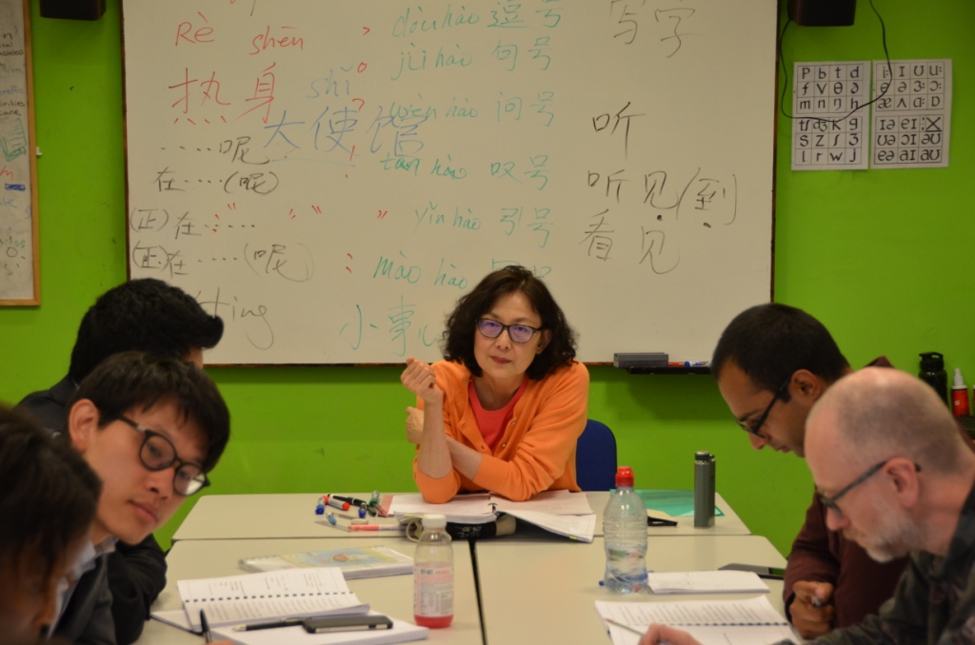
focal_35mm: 82
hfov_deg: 24.7
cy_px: 322
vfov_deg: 16.5
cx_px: 488
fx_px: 2230
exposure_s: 1/60
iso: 800
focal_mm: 55
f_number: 4.8
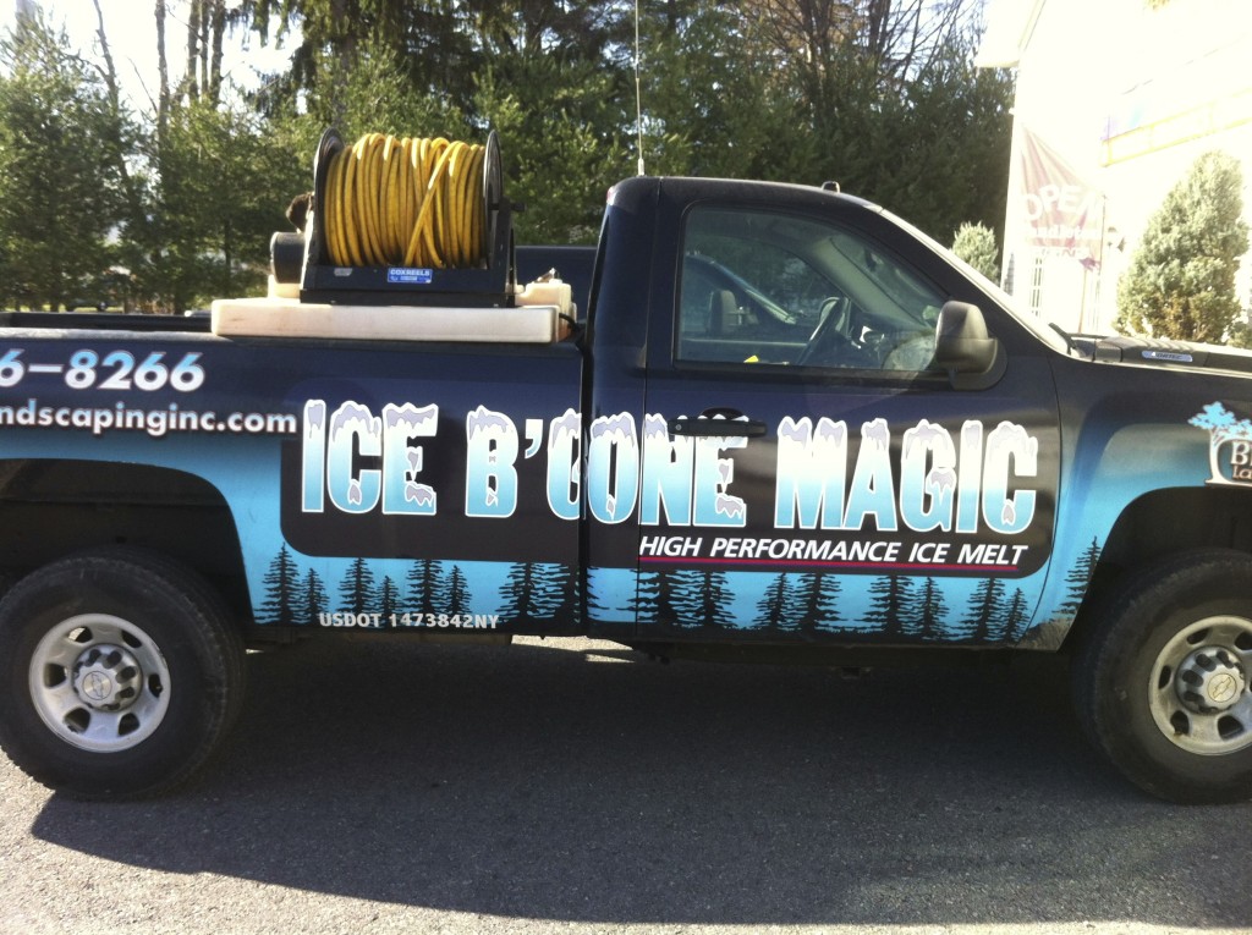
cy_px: 468
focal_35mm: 35
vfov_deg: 40.6
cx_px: 626
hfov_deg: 52.7
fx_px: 1264
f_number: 2.8
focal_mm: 3.85
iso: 80
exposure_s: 1/220
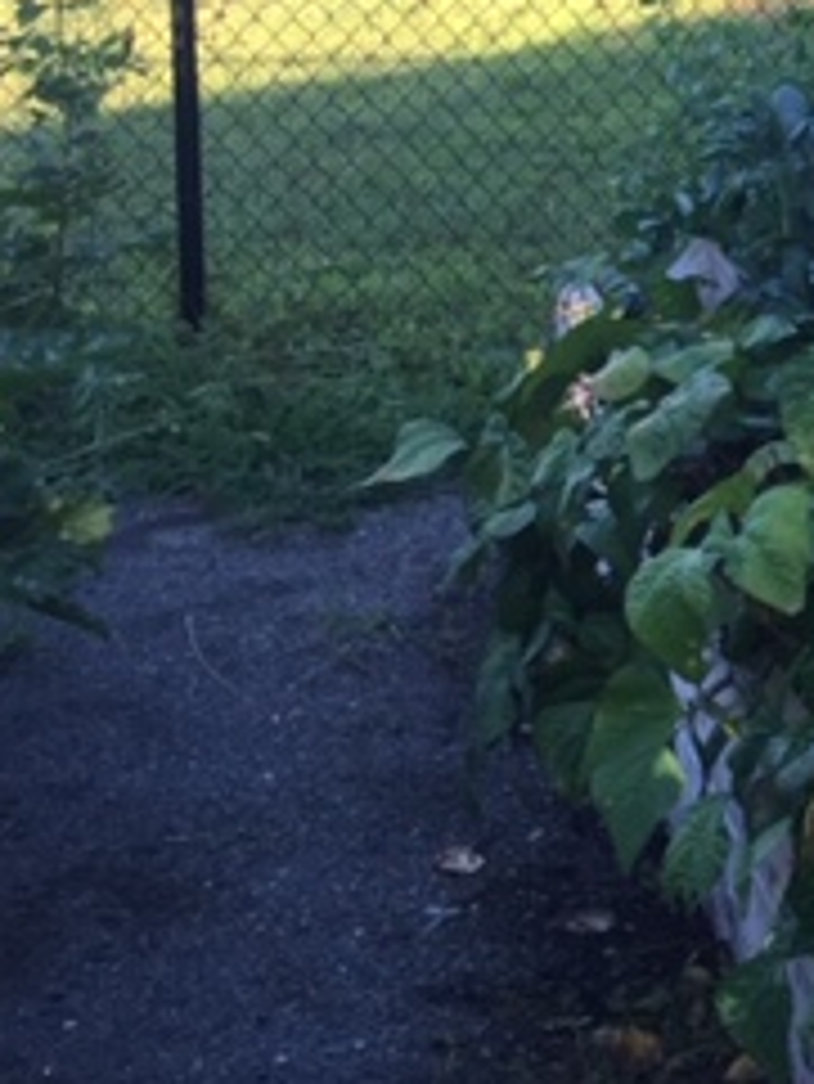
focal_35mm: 77
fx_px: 2412
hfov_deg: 16.5
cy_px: 99
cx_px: 1385
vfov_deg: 24.6
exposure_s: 1/120
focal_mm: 4.15
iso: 32
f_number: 2.2
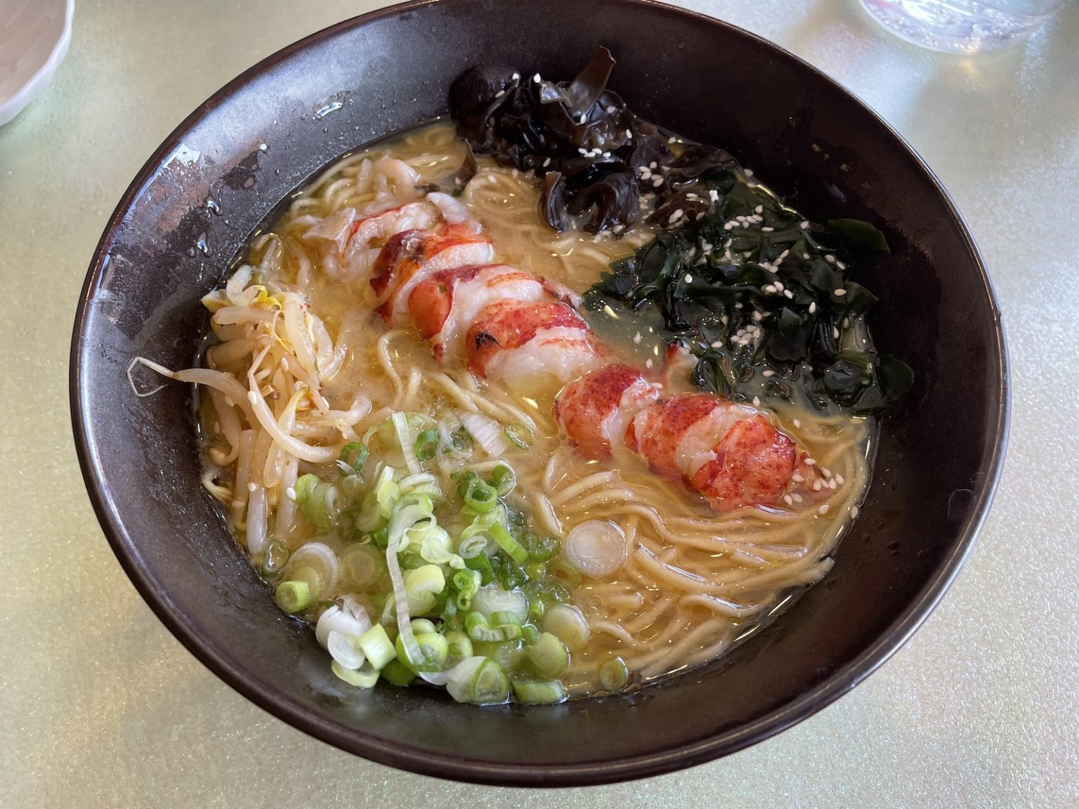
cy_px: 404
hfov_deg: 67.3
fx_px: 810
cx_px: 540
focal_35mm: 26
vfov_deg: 53.1
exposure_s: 1/120
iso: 80
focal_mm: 4.2
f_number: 1.6
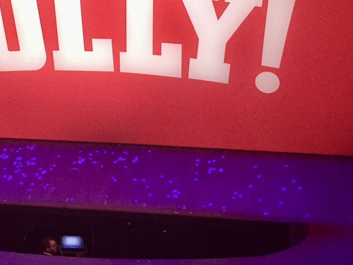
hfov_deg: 22.0
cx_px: 83
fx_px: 897
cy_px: -9
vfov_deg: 16.4
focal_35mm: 88
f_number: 2.2
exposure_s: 1/30
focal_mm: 4.15
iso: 100
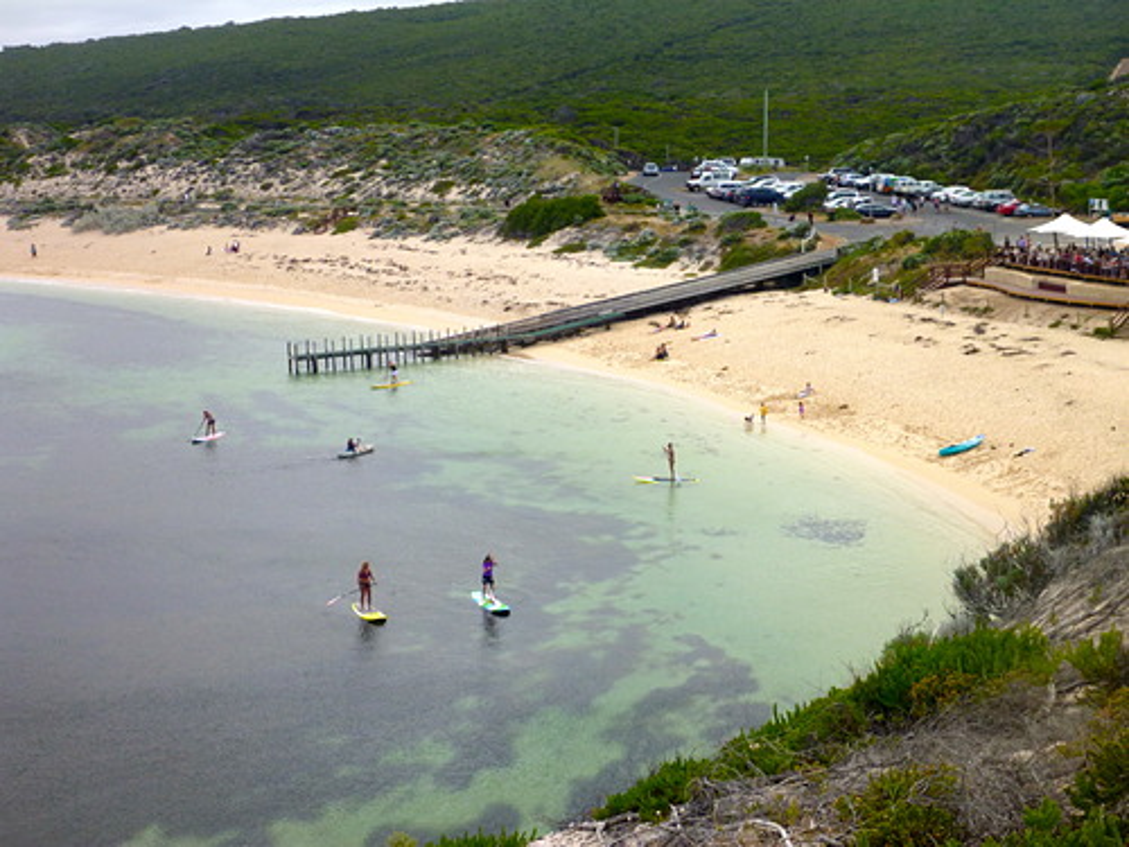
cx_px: 564
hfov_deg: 34.9
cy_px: 424
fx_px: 1794
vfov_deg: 26.6
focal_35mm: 55
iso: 100
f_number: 4.9
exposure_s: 1/500
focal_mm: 9.8
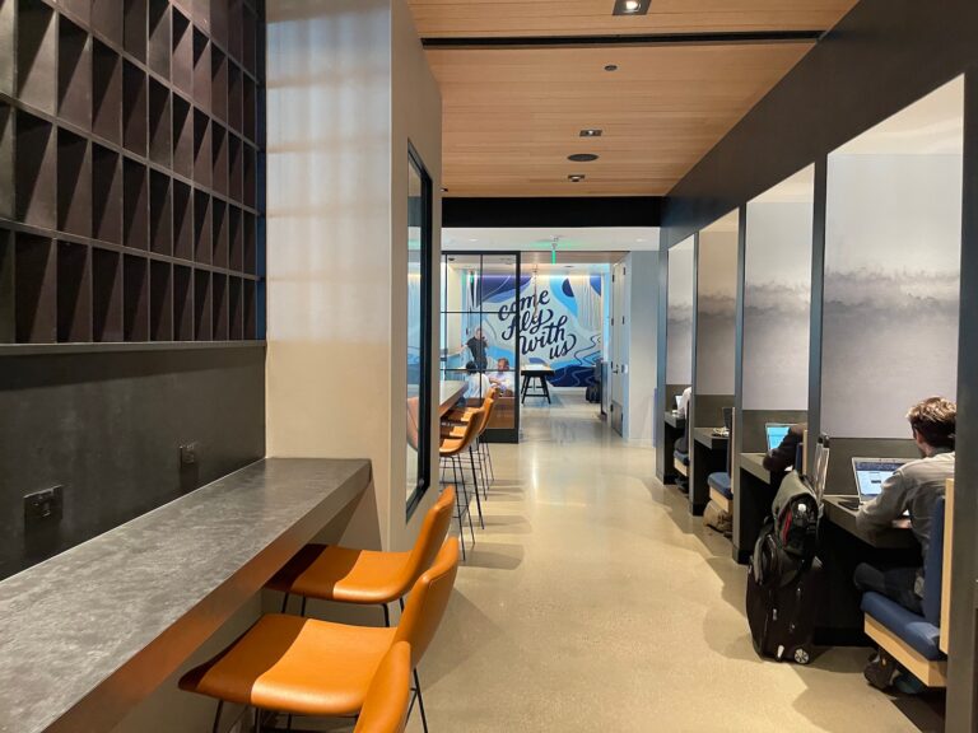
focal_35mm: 26
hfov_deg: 67.3
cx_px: 489
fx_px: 735
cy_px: 366
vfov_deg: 53.1
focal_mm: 5.1
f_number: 1.6
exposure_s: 1/60
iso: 400
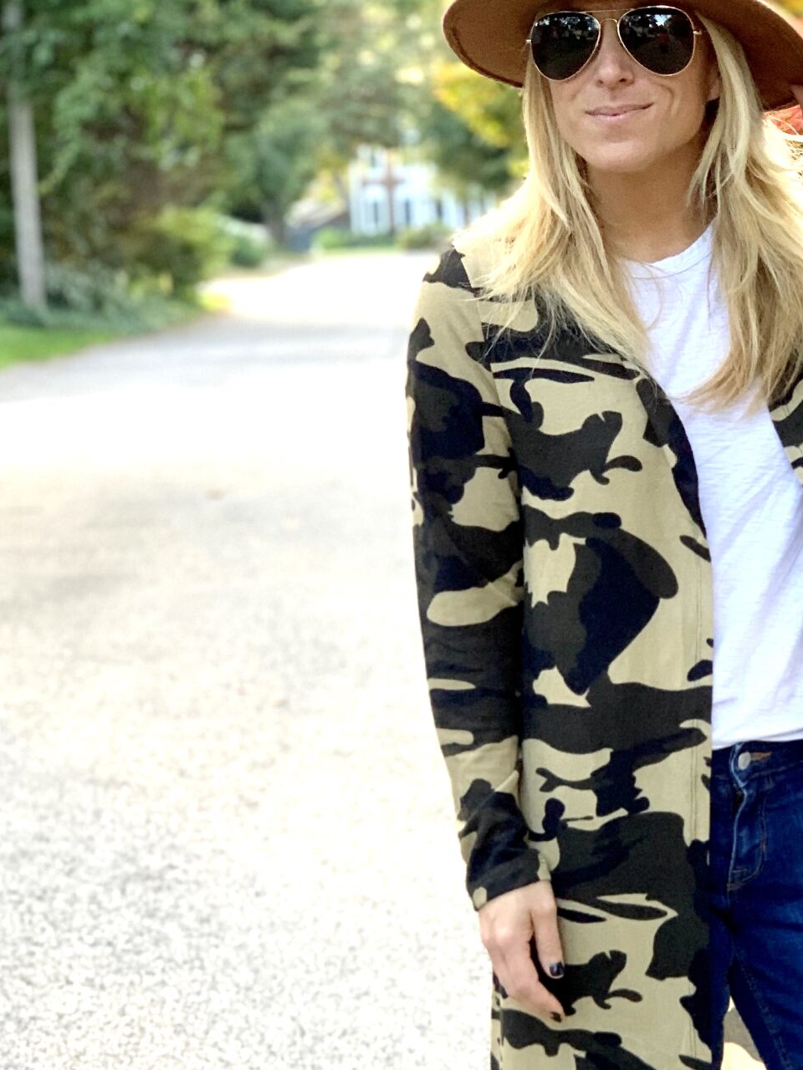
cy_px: 714
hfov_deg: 14.1
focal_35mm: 104
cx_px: 715
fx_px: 3217
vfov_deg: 18.8
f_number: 2.4
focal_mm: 6
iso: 125
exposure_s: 1/122
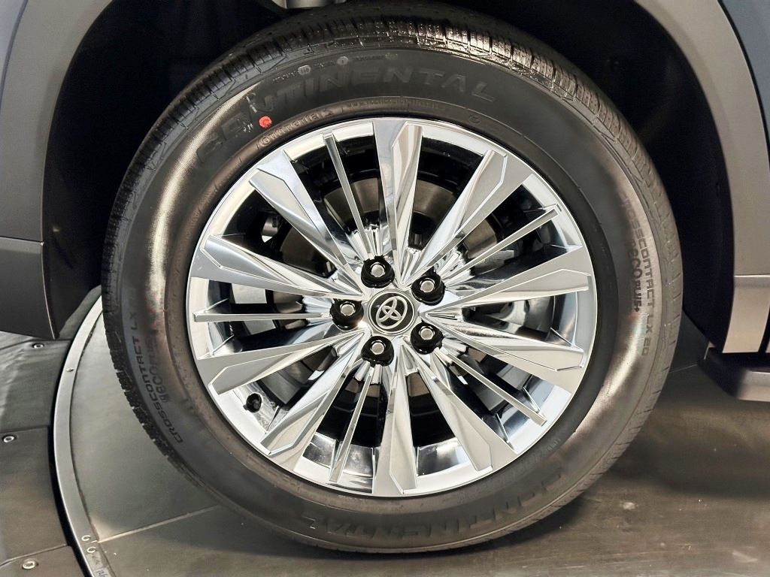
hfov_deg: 39.7
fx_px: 1068
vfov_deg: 30.3
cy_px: 288
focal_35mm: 48
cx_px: 385
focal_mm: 6.86
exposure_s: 1/30
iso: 500
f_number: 1.78
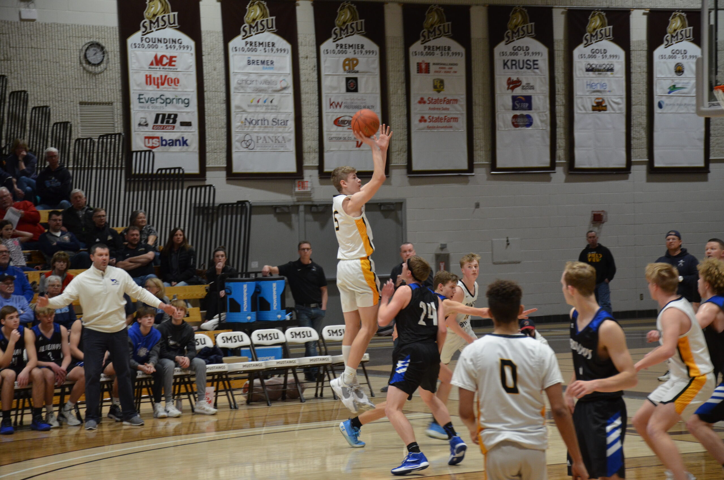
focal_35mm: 112
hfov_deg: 18.2
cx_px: 362
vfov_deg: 12.1
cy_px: 240
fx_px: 2258
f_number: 5
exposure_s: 1/125
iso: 1100
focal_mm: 75
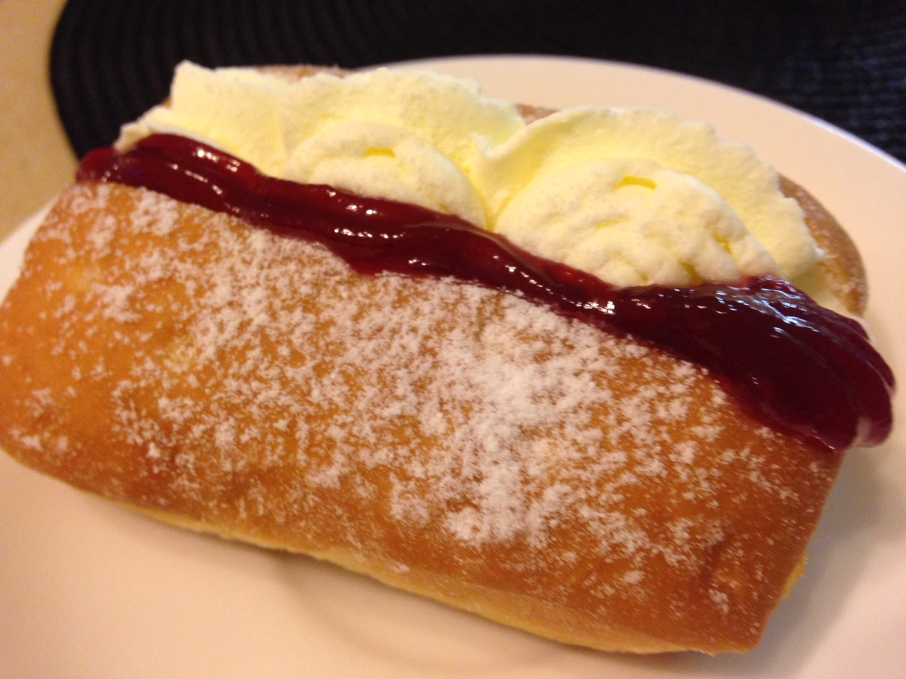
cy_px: 340
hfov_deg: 55.4
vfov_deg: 42.9
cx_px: 453
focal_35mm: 33
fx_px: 864
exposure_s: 1/20
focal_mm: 4.12
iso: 160
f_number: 2.4
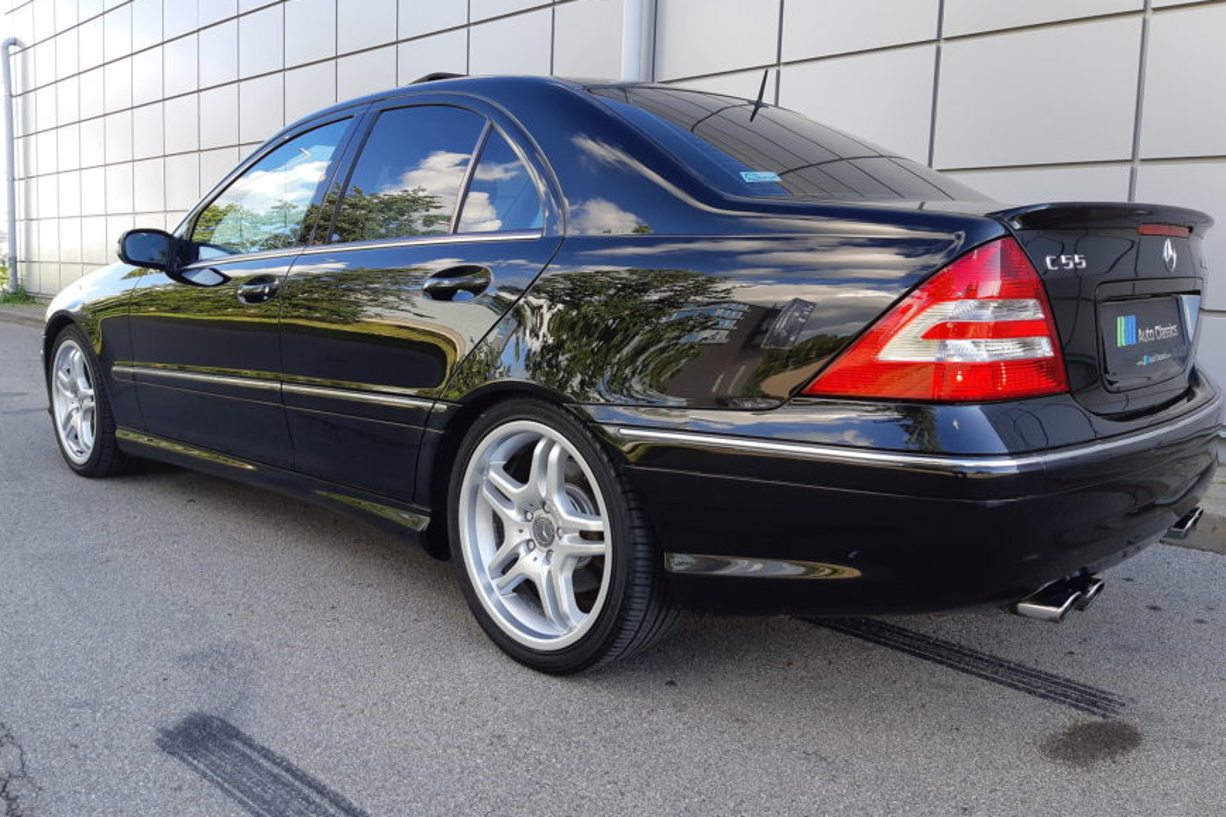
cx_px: 617
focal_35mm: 28
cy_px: 390
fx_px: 953
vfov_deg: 46.4
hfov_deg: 65.5
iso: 40
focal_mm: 3.93
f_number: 1.7
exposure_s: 1/213
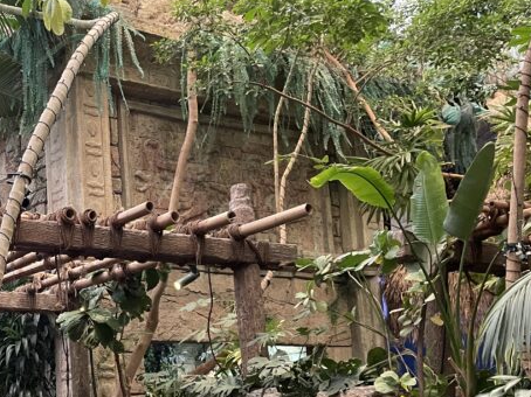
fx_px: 843
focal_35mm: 55
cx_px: -8
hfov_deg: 32.0
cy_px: 339
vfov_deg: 25.9
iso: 320
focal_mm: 4.2
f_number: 1.6
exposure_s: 1/60
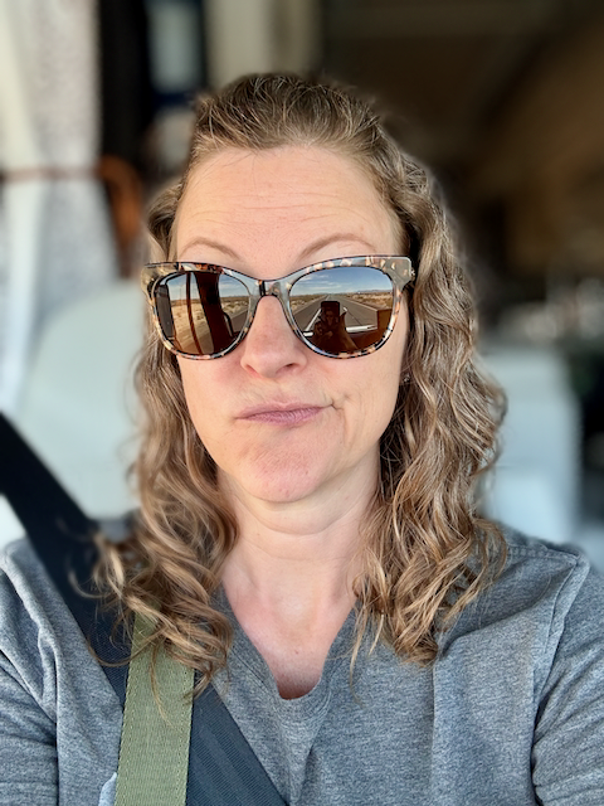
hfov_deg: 46.8
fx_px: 698
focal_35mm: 30
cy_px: 403
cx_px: 302
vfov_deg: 60.0
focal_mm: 2.69
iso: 50
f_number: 1.9
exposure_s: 1/121
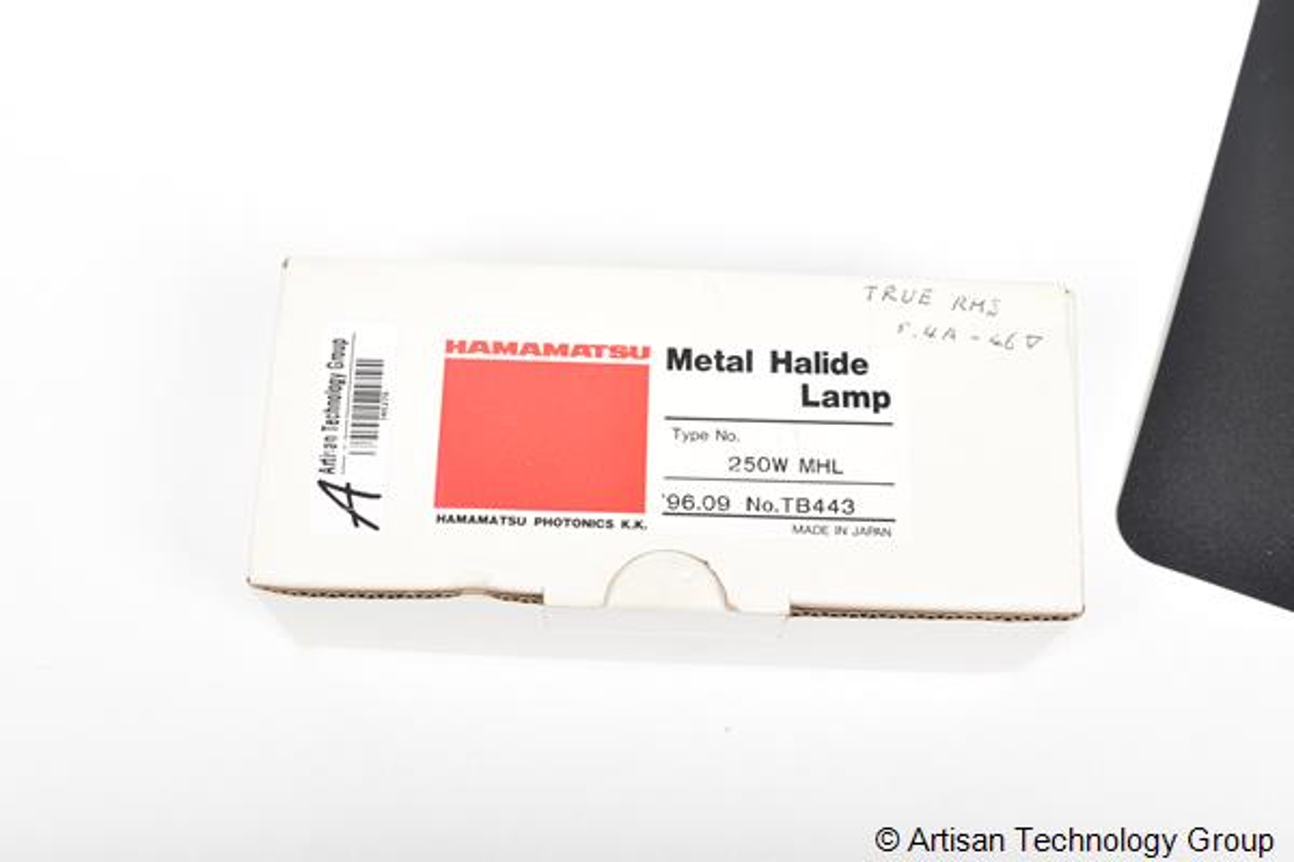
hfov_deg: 42.3
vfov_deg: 28.9
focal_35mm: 46
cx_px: 647
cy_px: 431
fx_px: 1671
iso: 200
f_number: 11
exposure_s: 1/200
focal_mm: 31
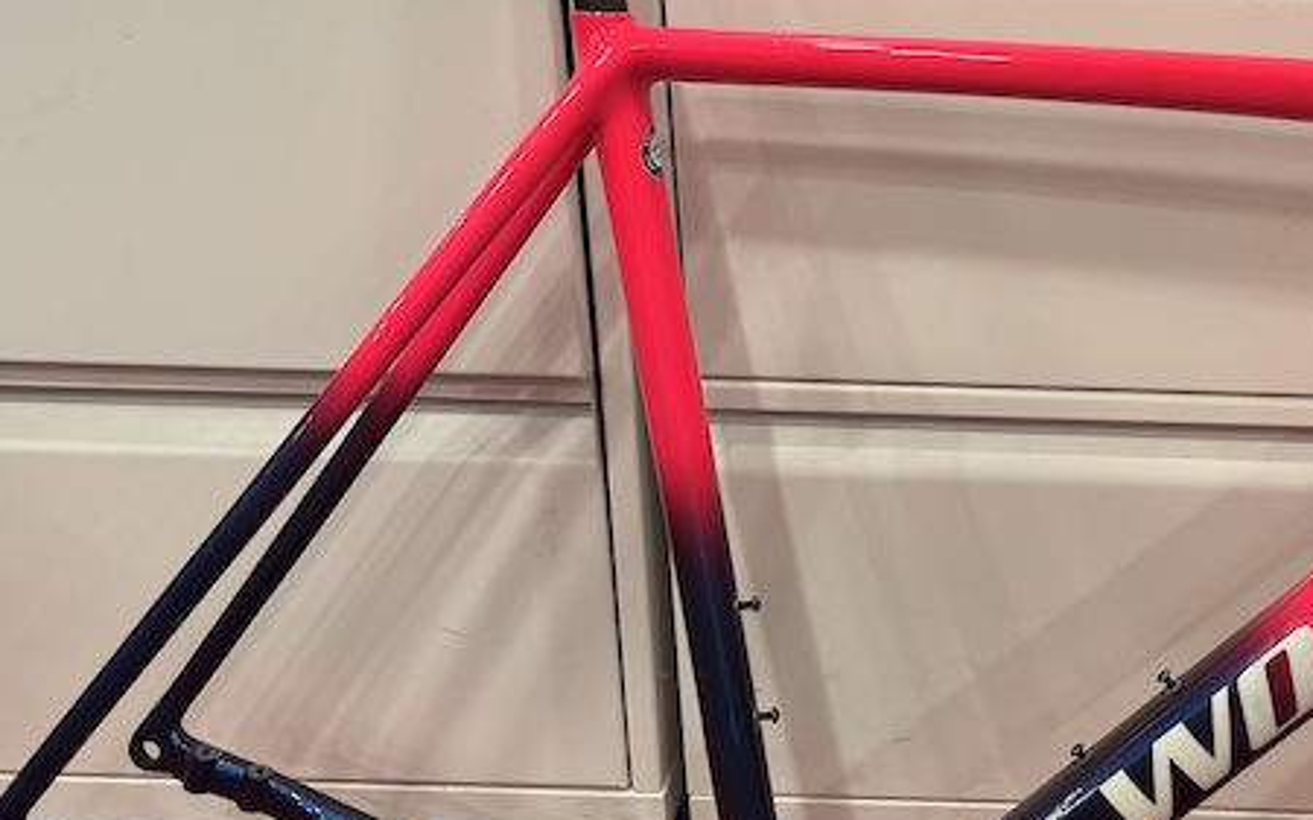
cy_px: 382
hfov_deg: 39.1
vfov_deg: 26.3
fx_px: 1753
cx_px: 1097
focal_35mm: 49
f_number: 1.6
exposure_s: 1/60
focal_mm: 5.96
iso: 125
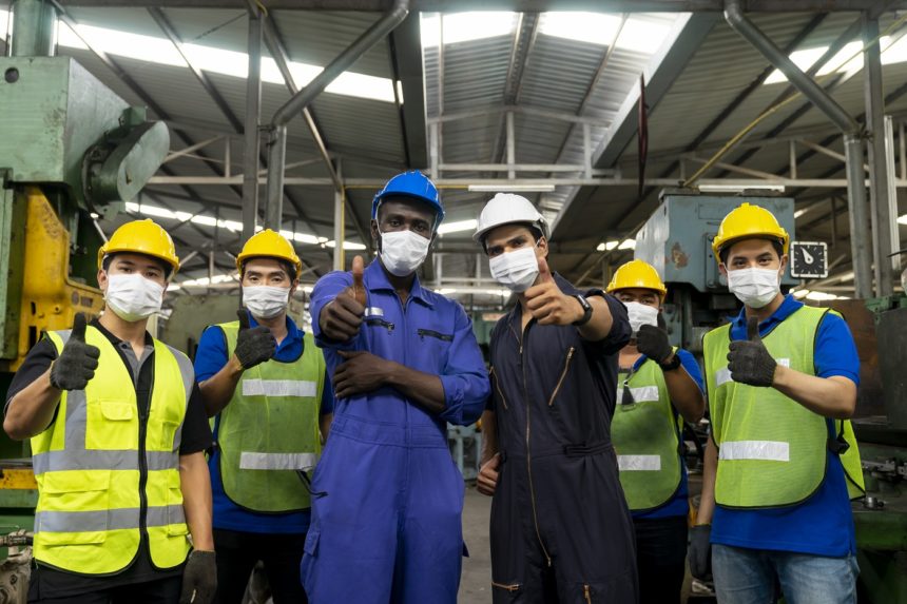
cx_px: 454
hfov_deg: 54.4
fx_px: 882
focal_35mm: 35
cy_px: 302
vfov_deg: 37.8
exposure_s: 1/60
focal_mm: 35
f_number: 3.5
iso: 400
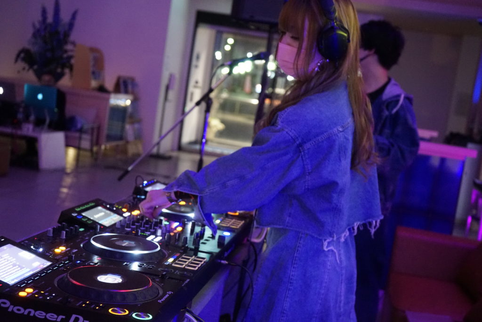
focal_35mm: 51
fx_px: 683
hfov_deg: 38.9
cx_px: 241
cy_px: 161
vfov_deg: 26.5
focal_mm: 51
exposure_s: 1/25
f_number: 4.5
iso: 8000
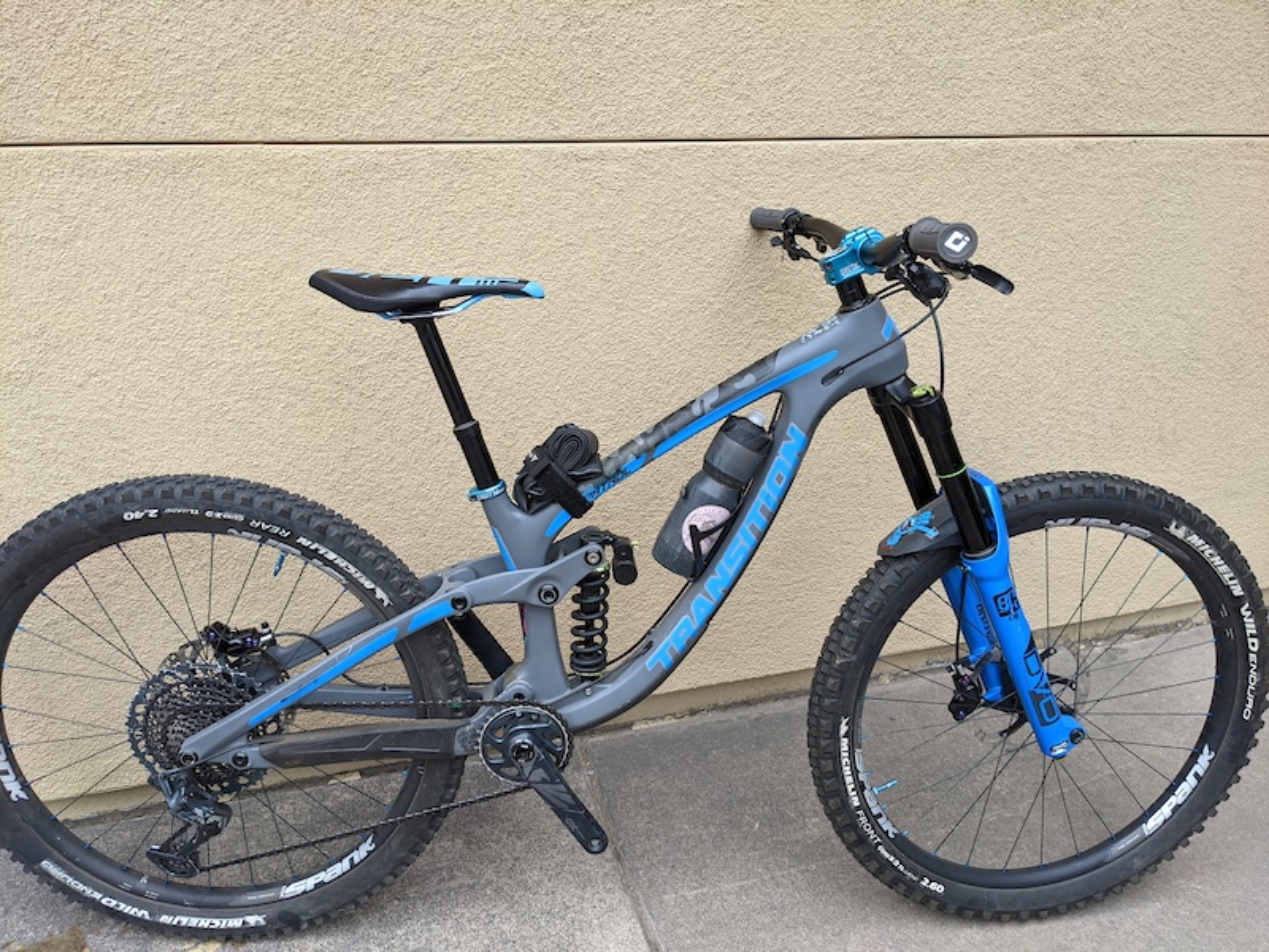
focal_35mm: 27
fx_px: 990
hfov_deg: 65.3
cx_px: 634
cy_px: 476
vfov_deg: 51.4
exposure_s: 1/120
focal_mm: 4.38
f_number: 1.73
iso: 80
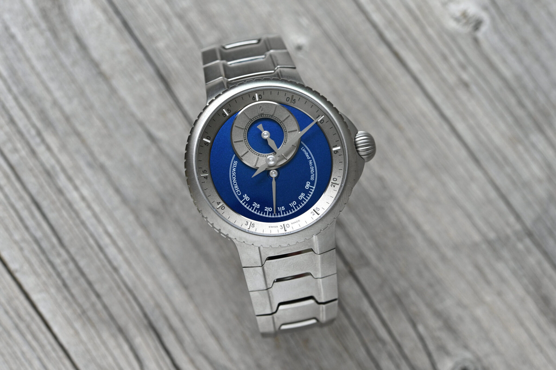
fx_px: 927
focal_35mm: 60
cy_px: 185
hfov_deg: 33.4
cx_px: 278
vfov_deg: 22.6
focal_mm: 60
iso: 1000
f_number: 6.3
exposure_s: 1/125
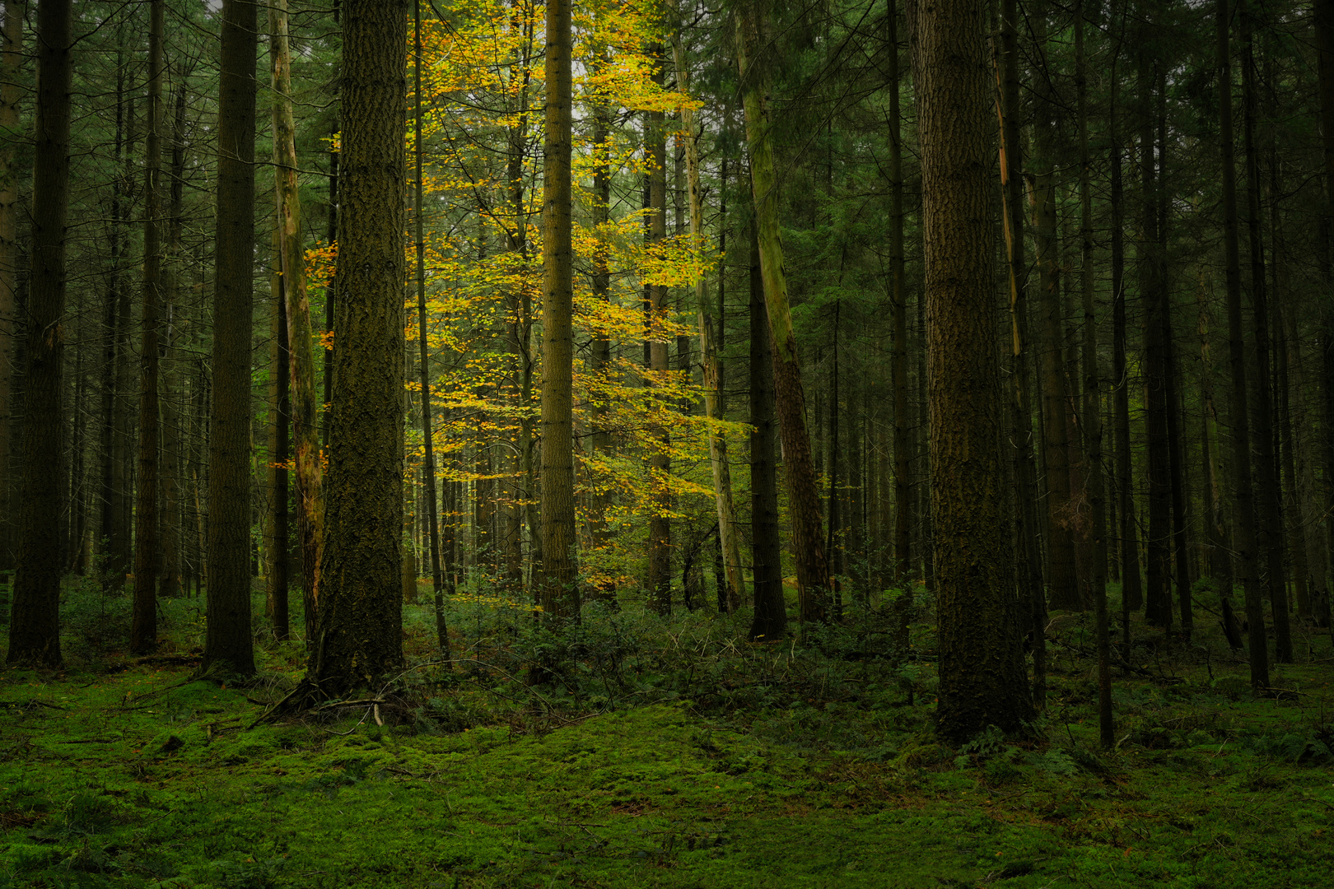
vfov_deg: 30.3
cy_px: 444
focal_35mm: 44
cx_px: 667
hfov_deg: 44.3
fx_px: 1640
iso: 100
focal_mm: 29.5
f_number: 6.3
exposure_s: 1/1.25
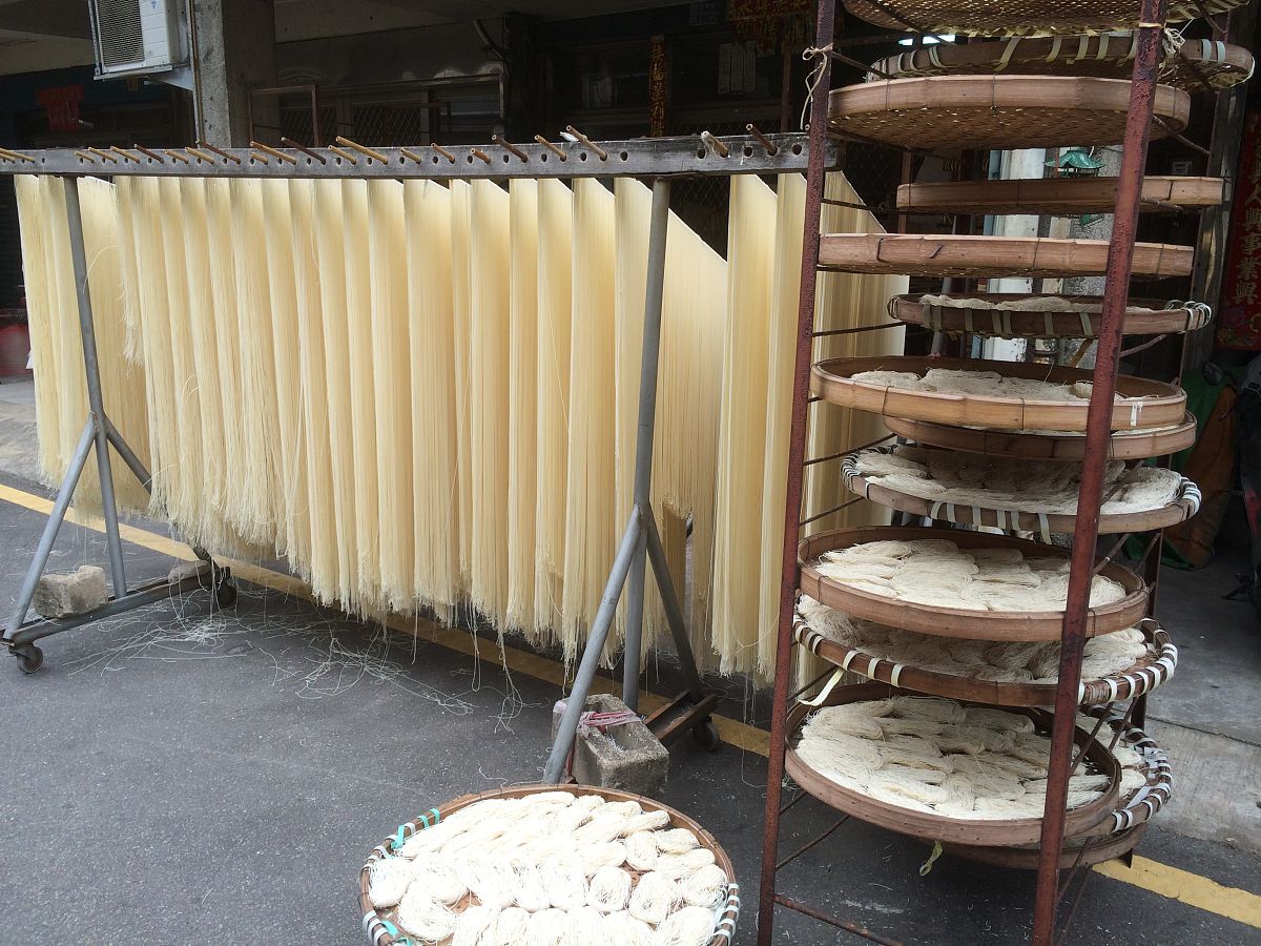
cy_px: 473
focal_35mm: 30
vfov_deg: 46.8
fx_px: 1093
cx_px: 630
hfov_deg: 60.0
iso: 32
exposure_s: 1/423
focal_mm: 4.12
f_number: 2.2
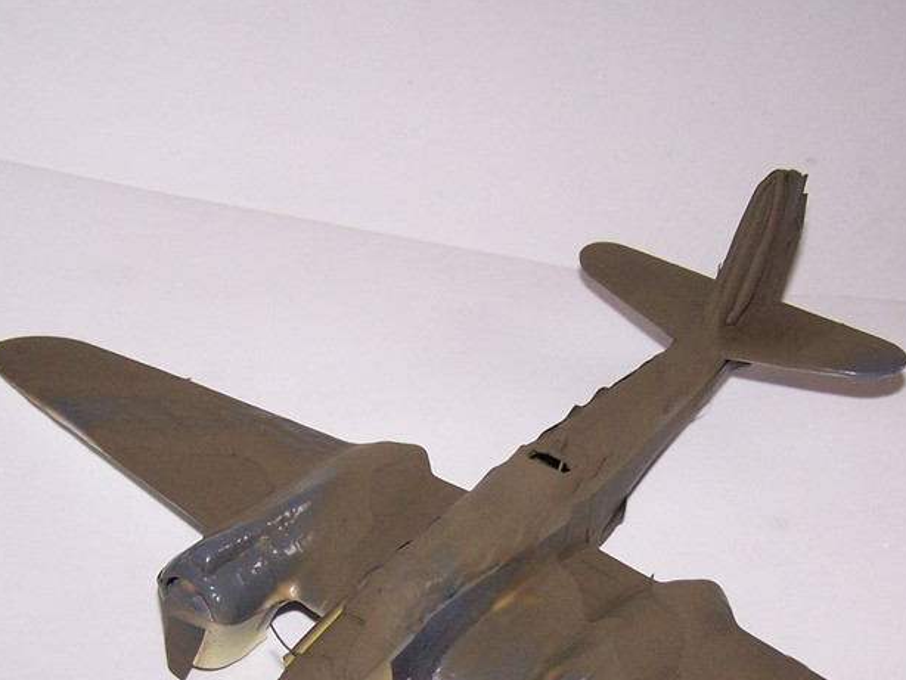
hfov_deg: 29.3
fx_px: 1728
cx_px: 510
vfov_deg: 21.9
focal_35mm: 66
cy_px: 586
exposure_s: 1/60
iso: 140
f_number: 2.8
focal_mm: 6.3
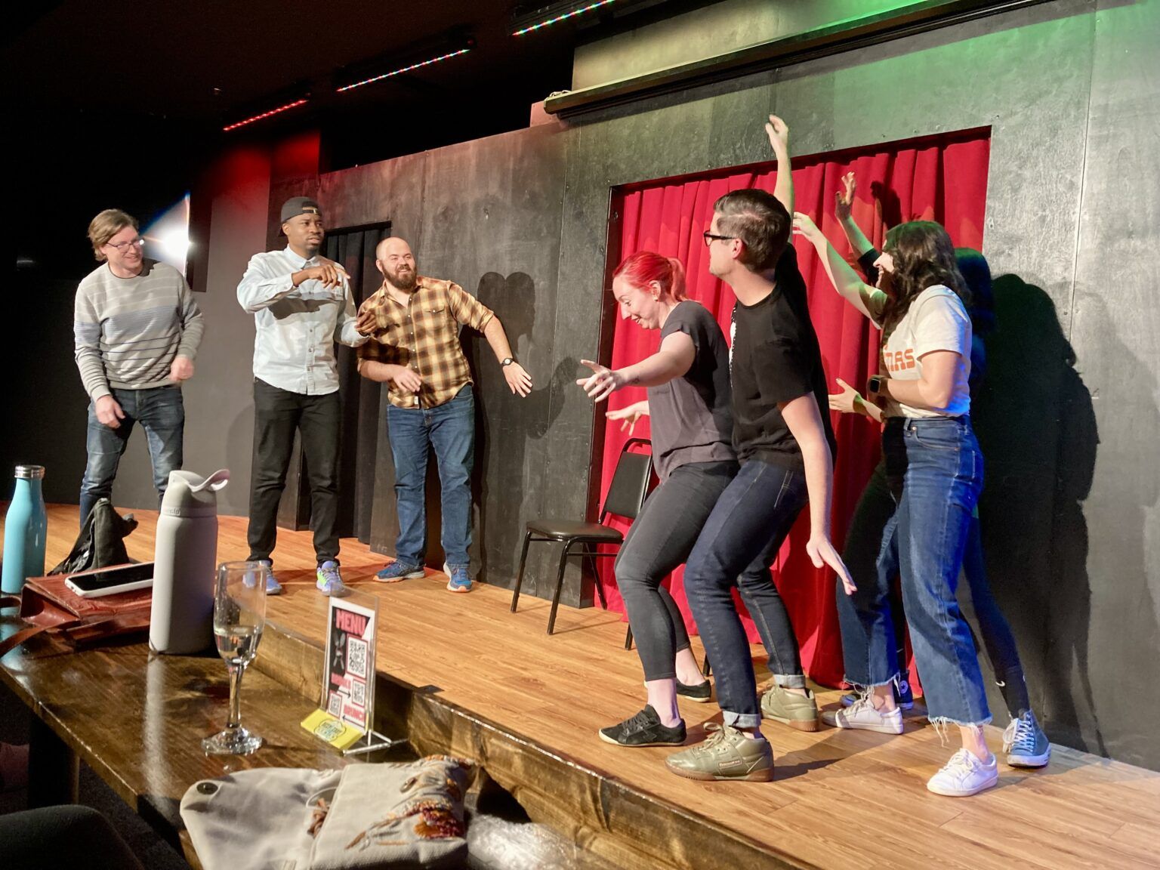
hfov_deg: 63.4
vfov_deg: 49.7
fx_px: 938
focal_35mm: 28
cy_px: 435
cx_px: 580
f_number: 1.8
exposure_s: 1/40
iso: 250
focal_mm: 3.99
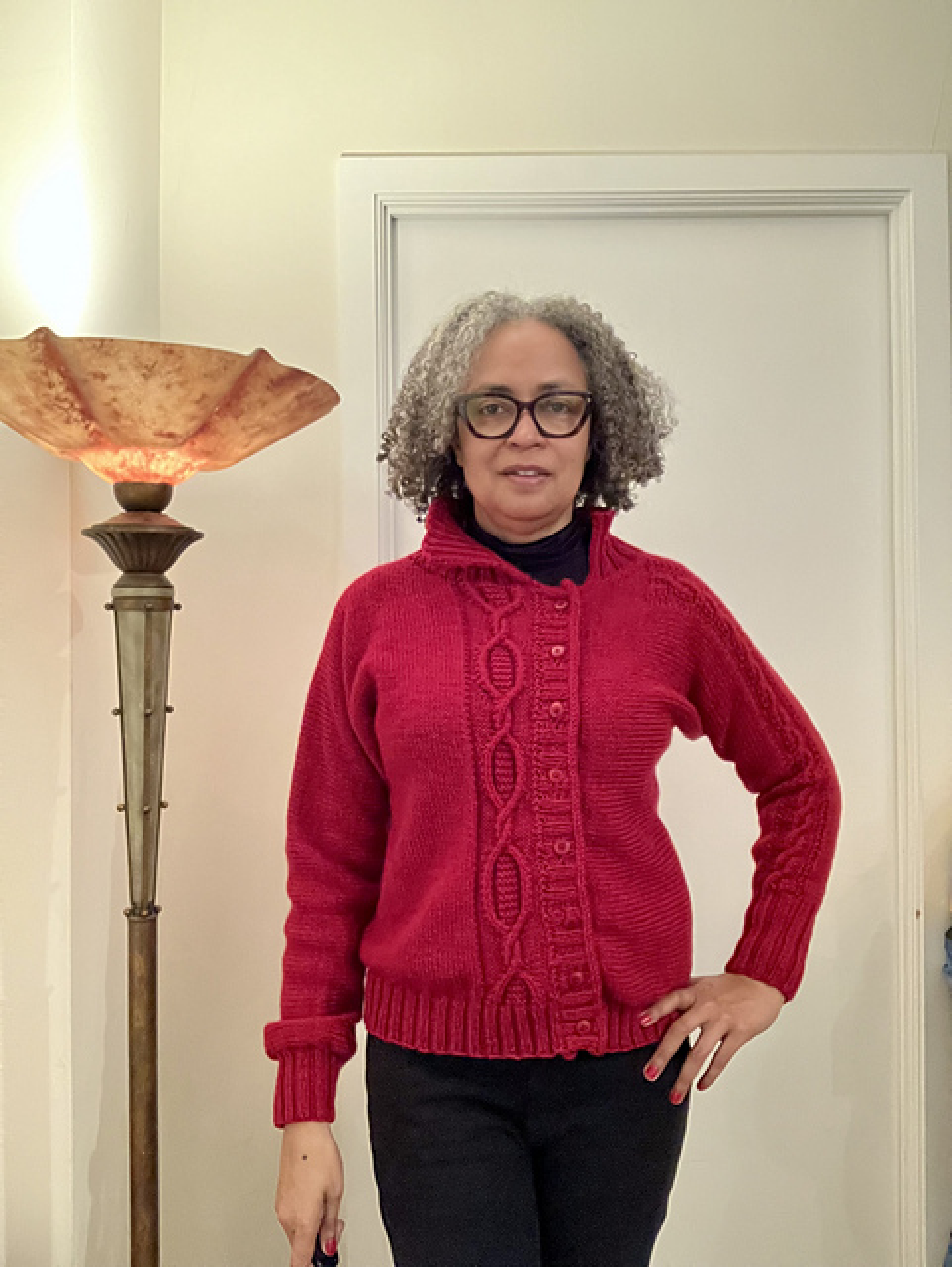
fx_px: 1172
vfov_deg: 56.8
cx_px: 476
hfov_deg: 44.2
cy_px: 634
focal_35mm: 32
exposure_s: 1/24
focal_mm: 2.87
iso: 500
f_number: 2.2
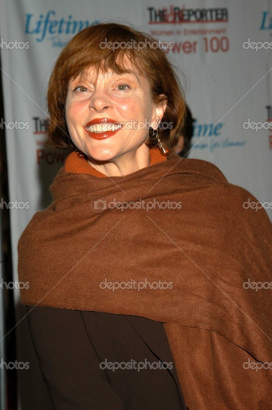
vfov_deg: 15.9
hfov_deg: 10.6
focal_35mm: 129
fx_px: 1465
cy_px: 205
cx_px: 136
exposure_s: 1/180
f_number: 9
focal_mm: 86
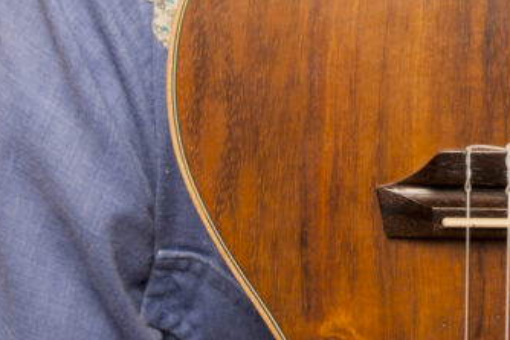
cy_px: -235
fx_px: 2735
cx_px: 553
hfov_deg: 10.5
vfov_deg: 7.0
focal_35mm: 193
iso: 200
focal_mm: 42
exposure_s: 1/250
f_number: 13
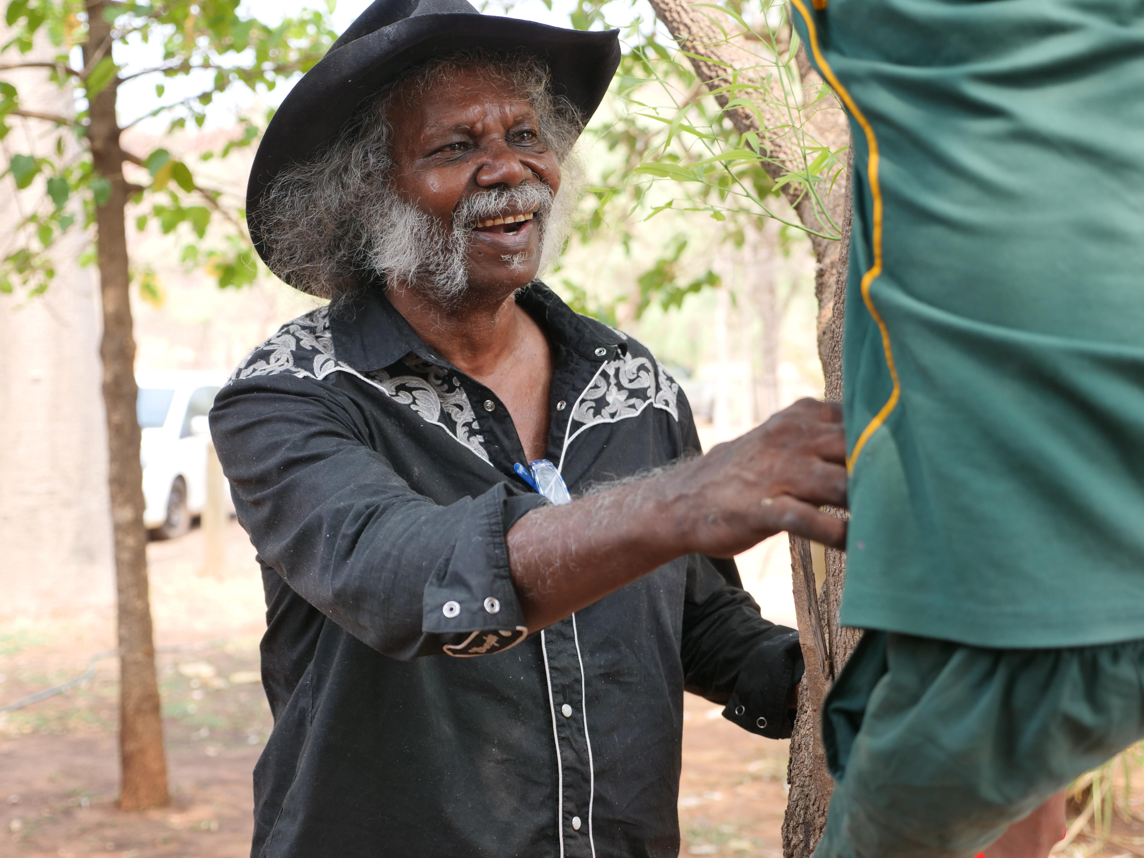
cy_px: 429
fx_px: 1785
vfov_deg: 27.0
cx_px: 572
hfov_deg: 35.5
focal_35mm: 54
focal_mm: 27
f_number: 2.8
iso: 200
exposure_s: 1/250
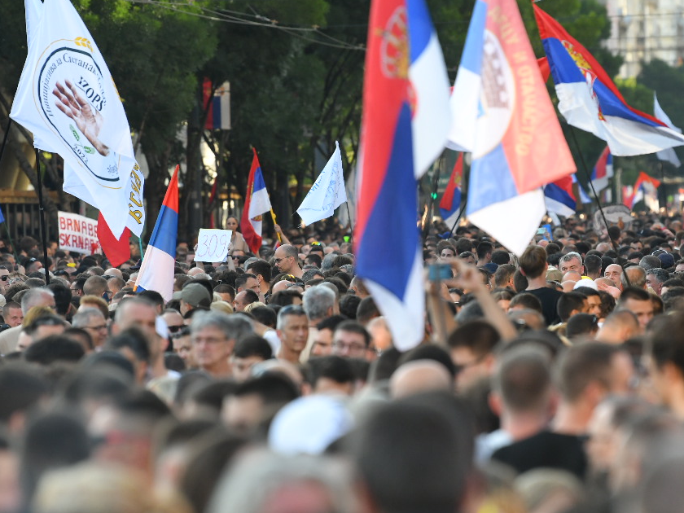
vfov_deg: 4.0
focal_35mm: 371
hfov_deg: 5.3
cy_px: 247
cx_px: 463
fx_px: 7331
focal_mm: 200
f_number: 4
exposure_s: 1/1250
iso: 800
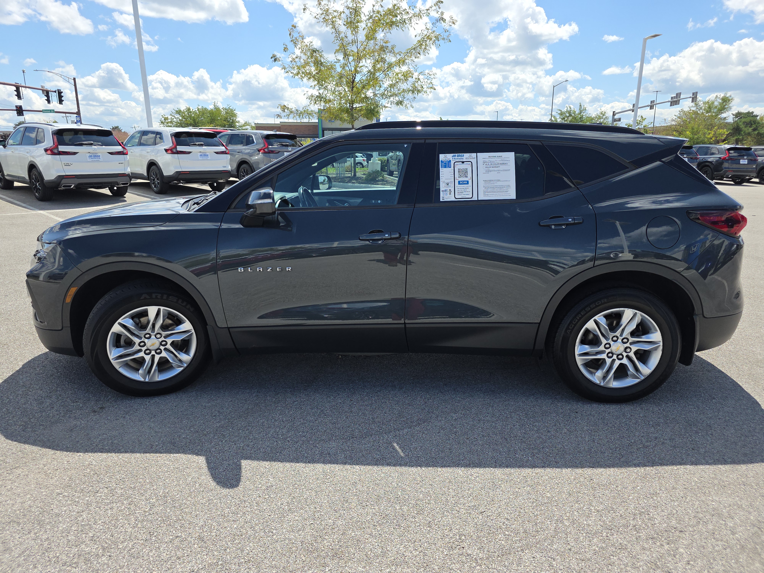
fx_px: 508
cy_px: 286
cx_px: 382
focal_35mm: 23
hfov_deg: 73.9
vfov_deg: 58.9
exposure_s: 1/4766
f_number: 1.7
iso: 80
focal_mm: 6.3
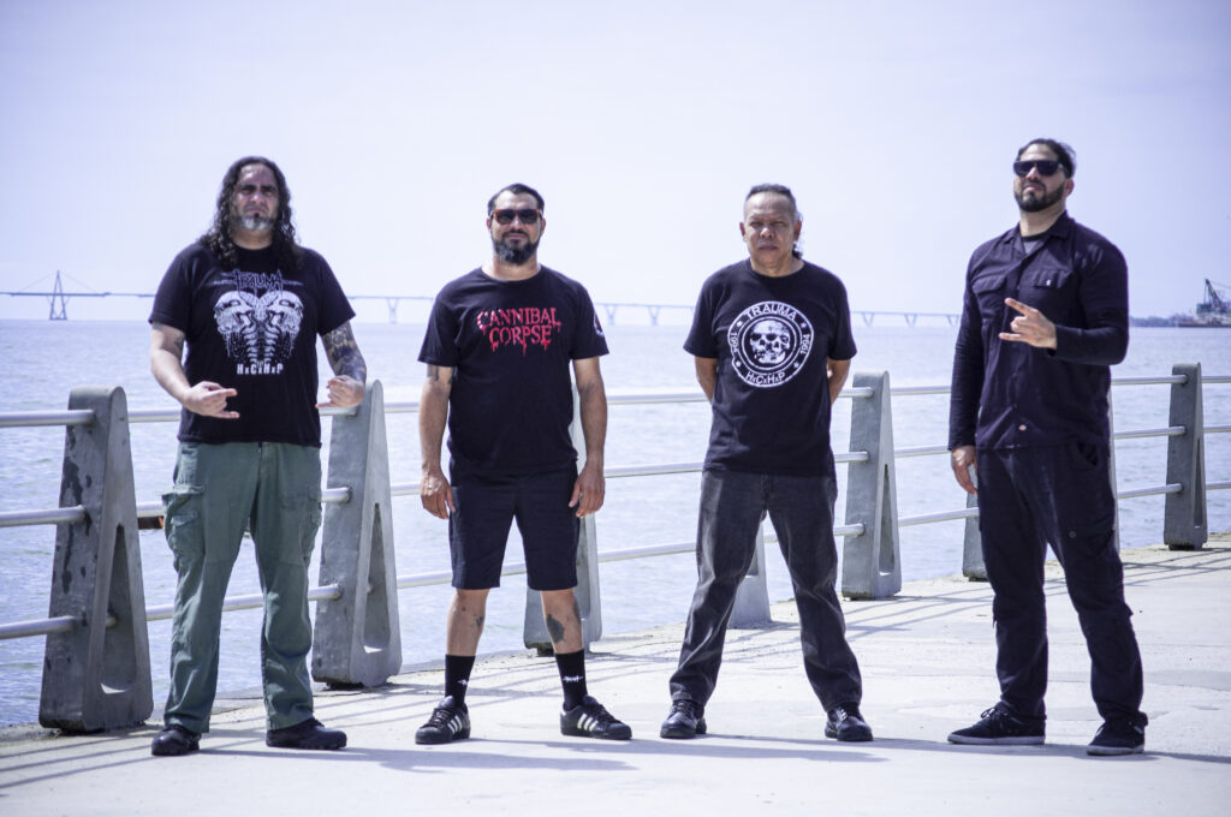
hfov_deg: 15.9
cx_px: 616
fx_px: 4405
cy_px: 408
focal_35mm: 129
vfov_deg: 10.6
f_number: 4.2
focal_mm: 86
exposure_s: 1/4000
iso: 320
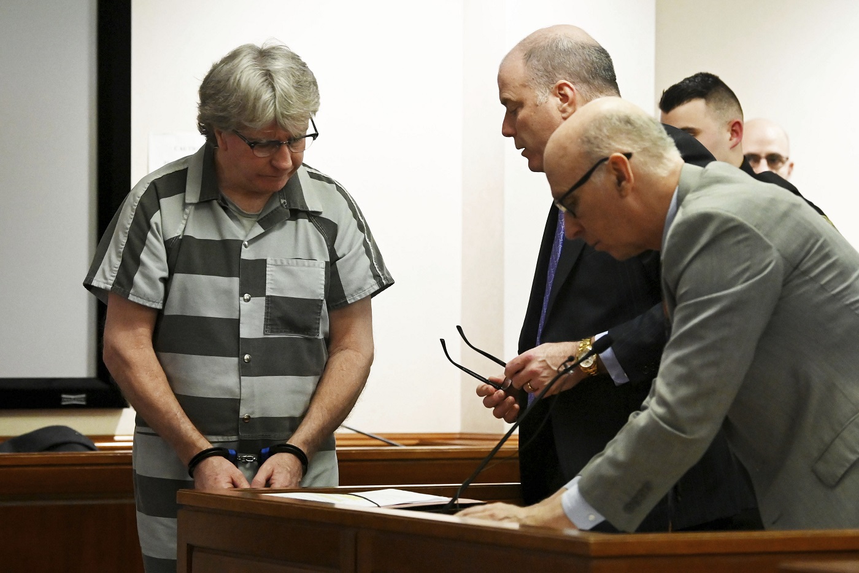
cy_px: 286
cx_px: 430
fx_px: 3578
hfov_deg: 13.7
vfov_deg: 9.1
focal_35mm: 150
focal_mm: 100
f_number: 4
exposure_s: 1/160
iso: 4000
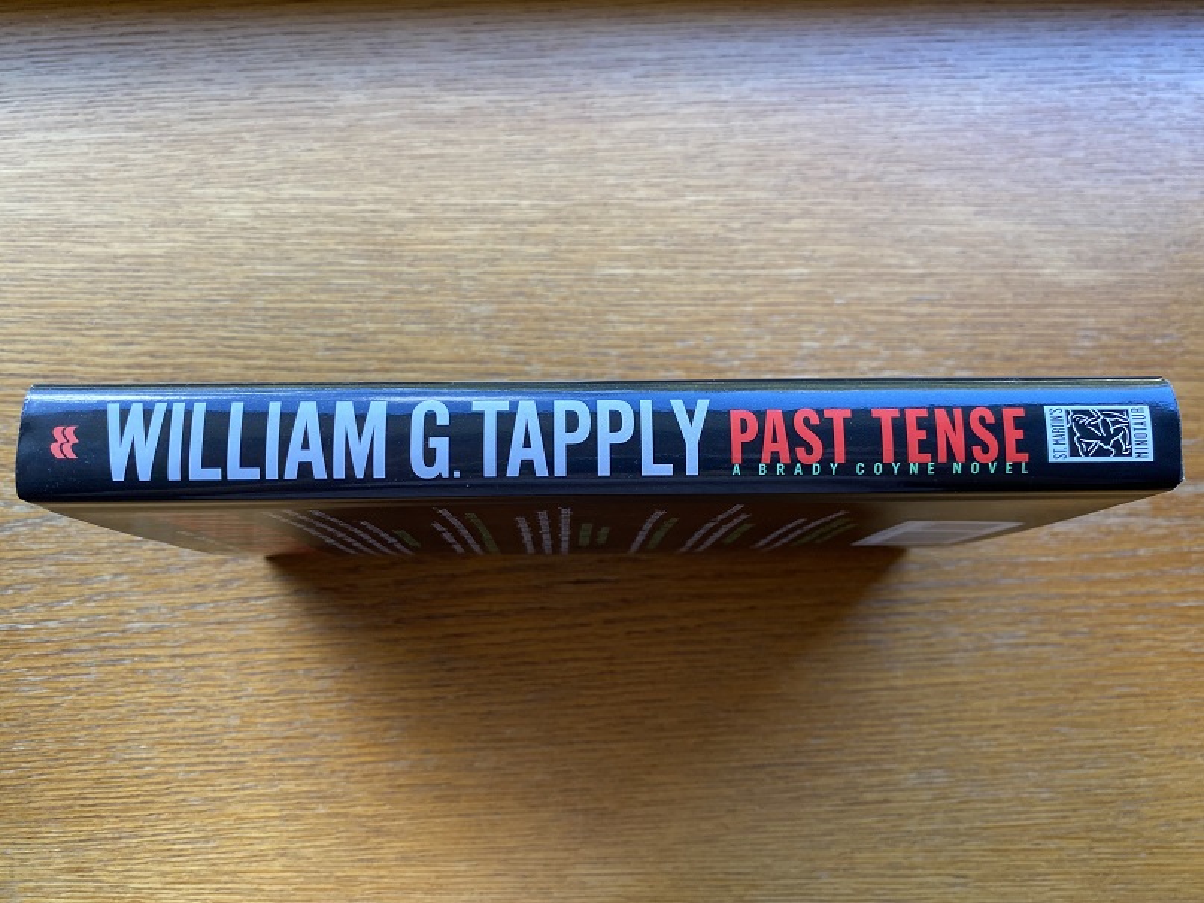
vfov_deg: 53.1
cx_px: 602
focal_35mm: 26
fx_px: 904
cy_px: 452
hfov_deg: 67.3
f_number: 1.8
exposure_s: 1/121
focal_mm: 4.25
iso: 125
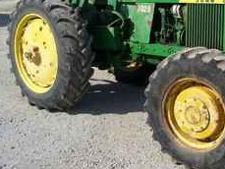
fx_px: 351
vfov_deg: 26.8
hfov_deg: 34.9
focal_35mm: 54
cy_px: 47
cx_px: 165
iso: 64
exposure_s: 1/500
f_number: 4
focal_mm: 5.85
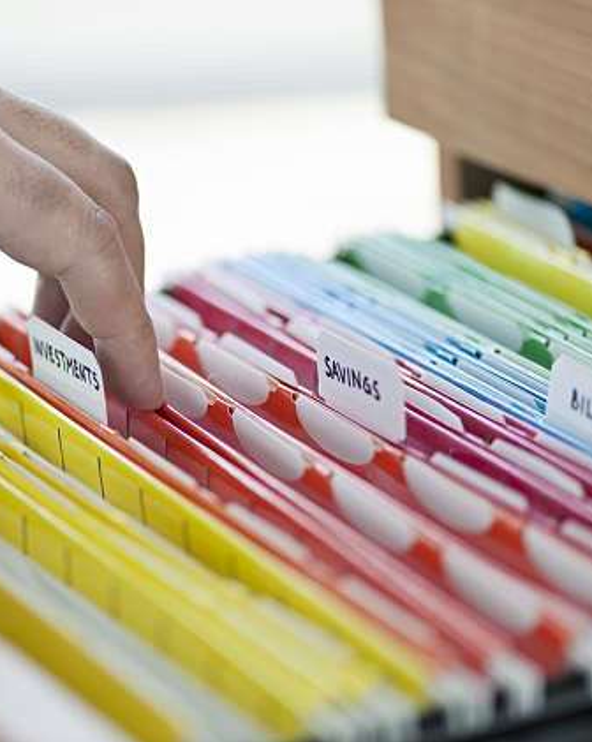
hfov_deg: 10.3
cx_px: 206
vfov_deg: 12.9
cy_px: 372
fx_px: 3268
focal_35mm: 149
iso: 200
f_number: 3
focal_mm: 105
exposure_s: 1/60
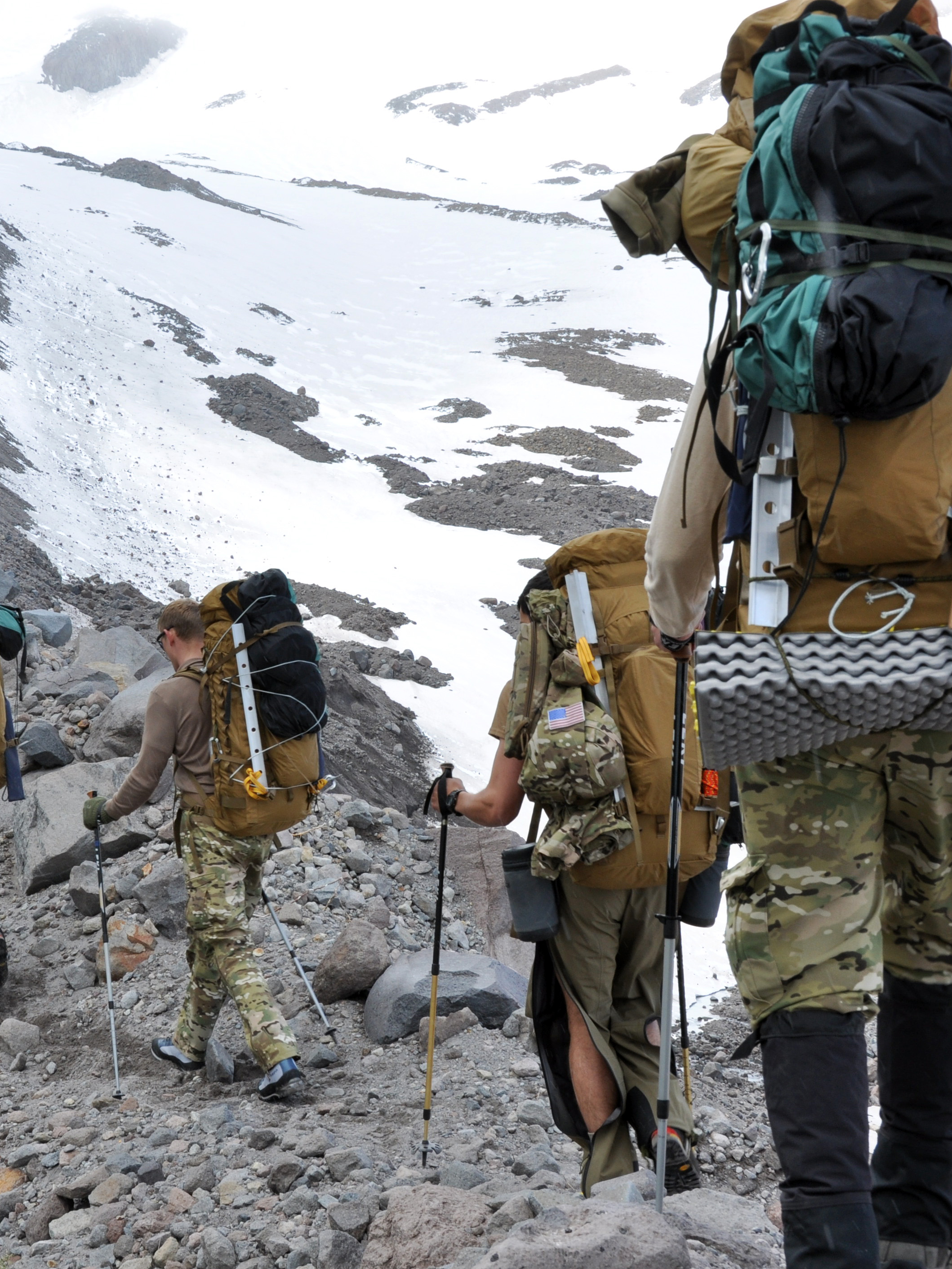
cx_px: 205
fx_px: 2567
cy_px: 639
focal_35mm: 70
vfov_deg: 27.8
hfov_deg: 20.8
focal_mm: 32
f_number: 13
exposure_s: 1/160
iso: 200
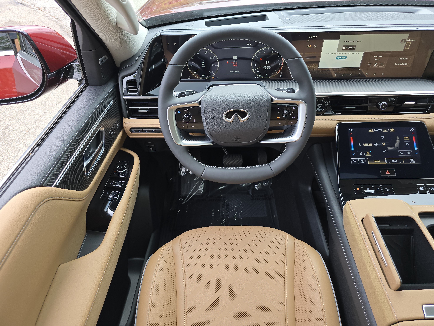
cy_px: 163
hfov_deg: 73.9
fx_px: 288
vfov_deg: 58.9
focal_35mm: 23
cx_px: 217
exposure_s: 1/180
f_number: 1.7
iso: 25
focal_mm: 6.3
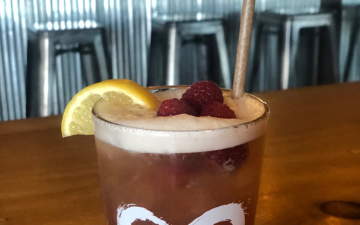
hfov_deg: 27.8
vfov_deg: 17.5
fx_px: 726
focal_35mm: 74
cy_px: 182
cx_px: 181
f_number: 2.4
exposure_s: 1/30
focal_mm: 6
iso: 125
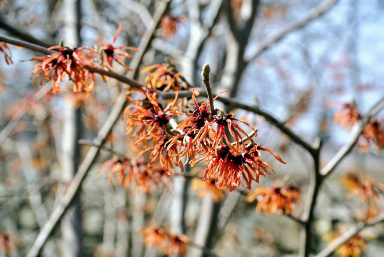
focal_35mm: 107
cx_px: 192
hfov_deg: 19.1
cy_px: 128
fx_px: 1143
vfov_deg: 12.8
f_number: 5
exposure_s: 1/400
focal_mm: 39.8
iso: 100
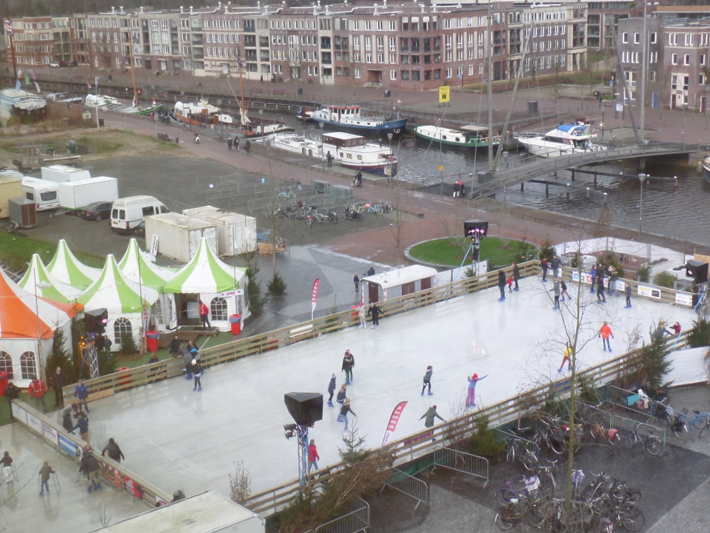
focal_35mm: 56
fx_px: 1149
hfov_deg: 34.3
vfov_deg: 26.1
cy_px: 278
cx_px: 367
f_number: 3.2
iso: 100
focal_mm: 7.5
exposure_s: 1/45
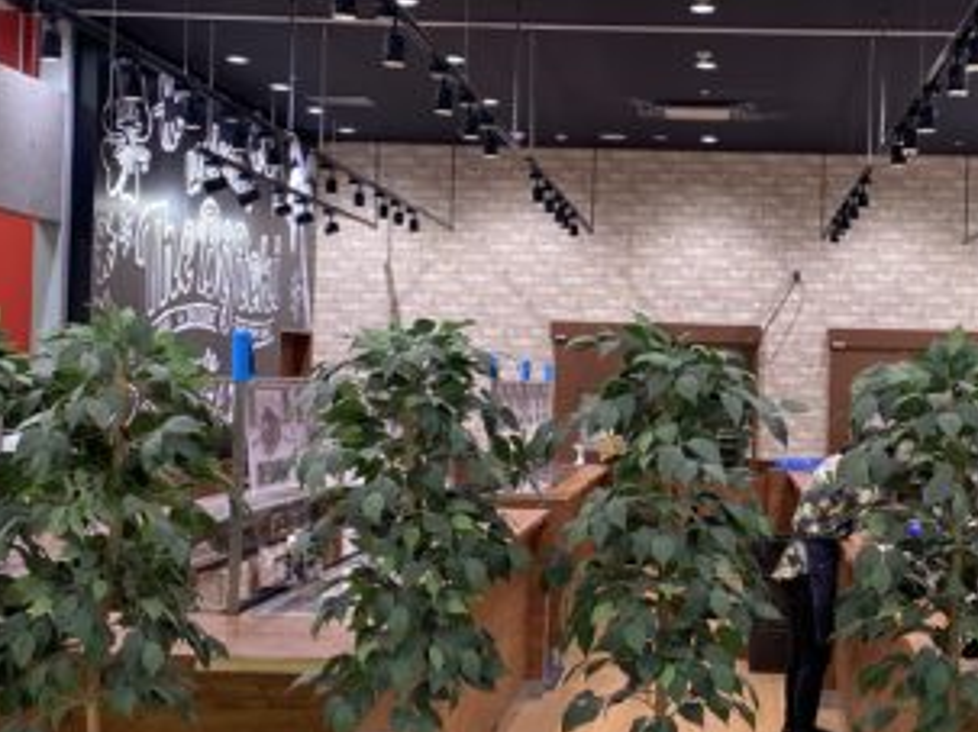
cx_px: 646
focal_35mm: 66
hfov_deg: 29.2
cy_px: 329
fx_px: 1864
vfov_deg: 22.2
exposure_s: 1/100
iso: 64
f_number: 1.8
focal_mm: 4.25
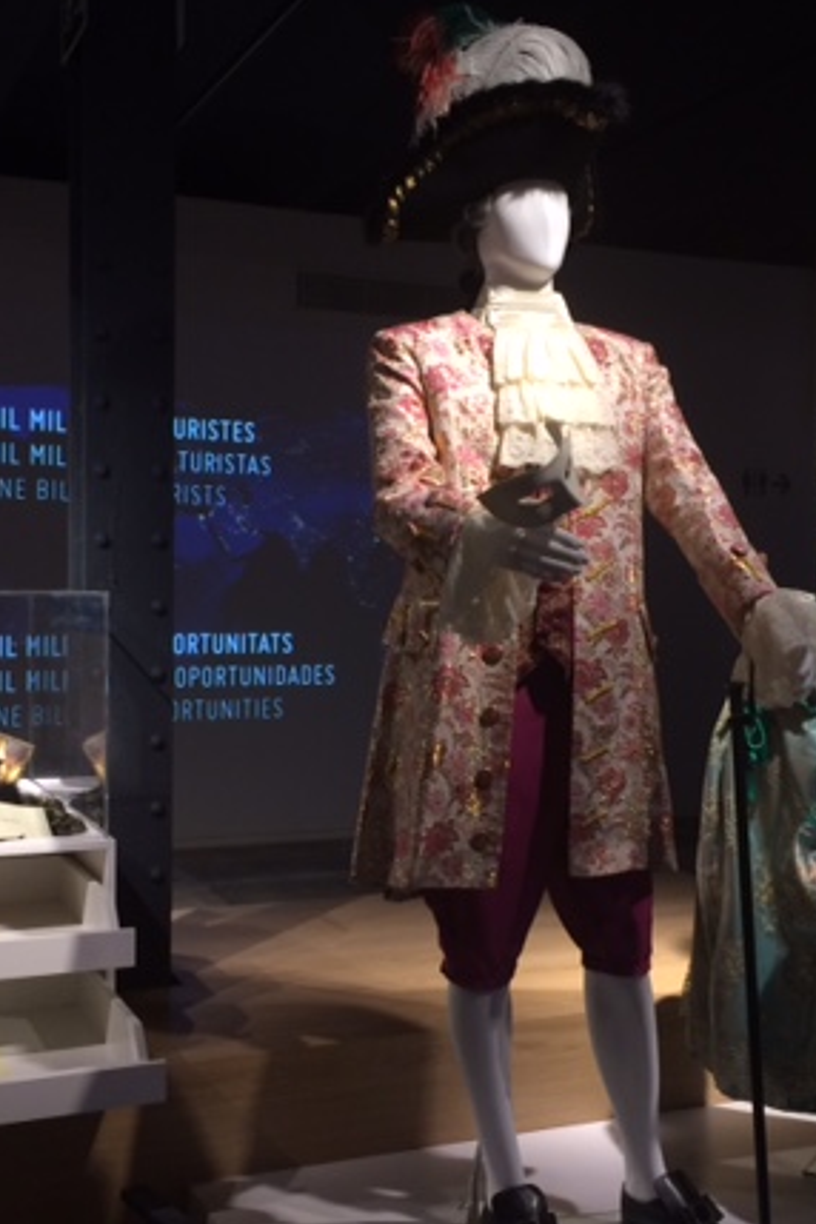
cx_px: 471
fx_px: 1530
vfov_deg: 43.6
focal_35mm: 45
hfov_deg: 29.8
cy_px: 631
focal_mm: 4.15
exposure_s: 1/33
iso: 50
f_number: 2.2
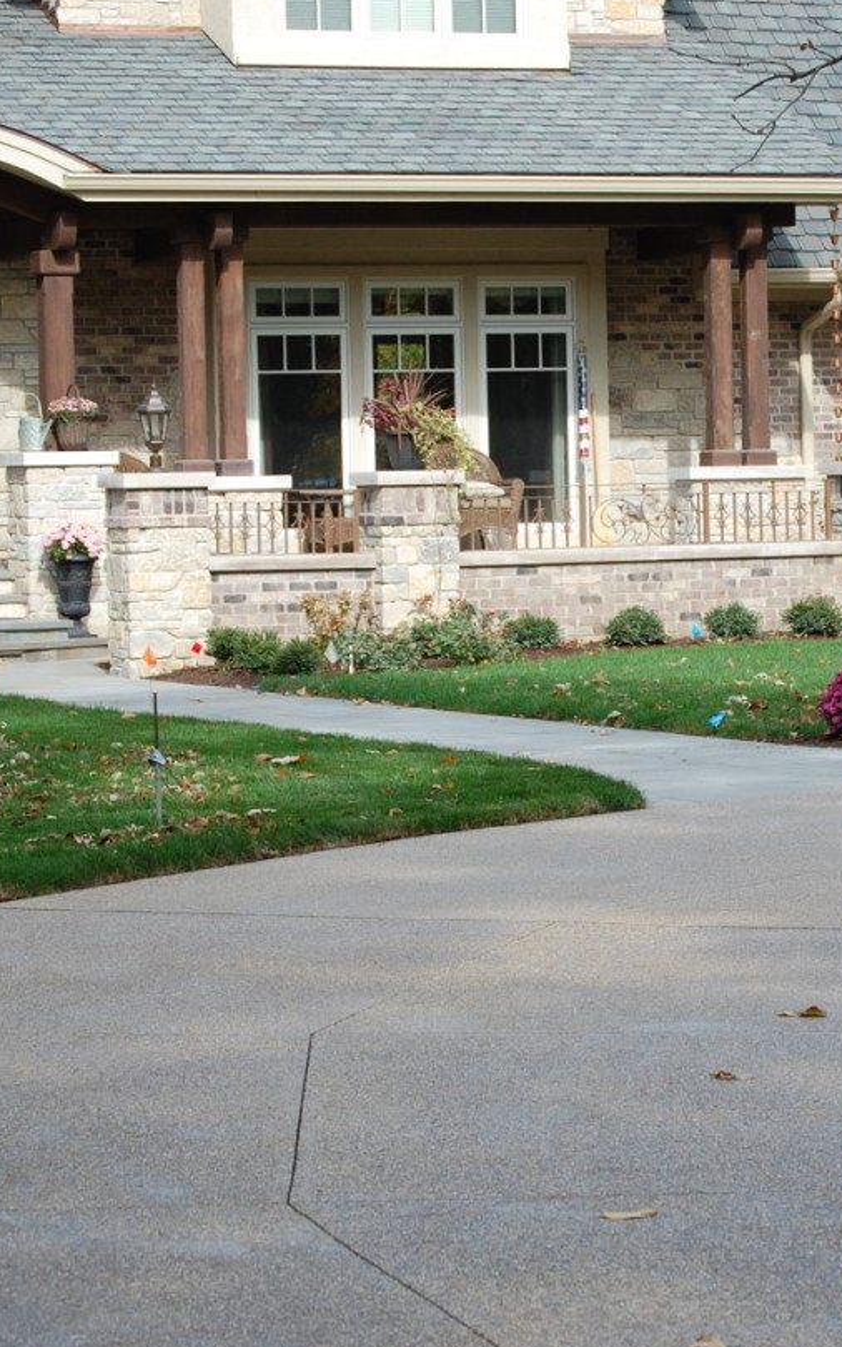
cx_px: 707
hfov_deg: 10.1
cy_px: 676
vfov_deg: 16.1
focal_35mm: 130
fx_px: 4763
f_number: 8
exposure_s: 1/250
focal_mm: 55
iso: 200
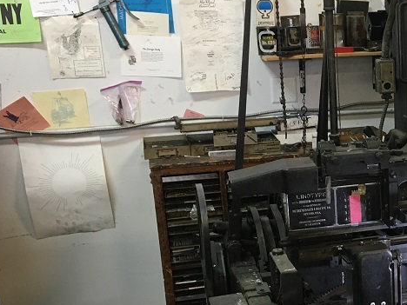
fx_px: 729
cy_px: 189
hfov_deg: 29.3
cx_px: 398
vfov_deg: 23.6
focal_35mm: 62
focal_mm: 4.15
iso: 100
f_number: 2.2
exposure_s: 1/30
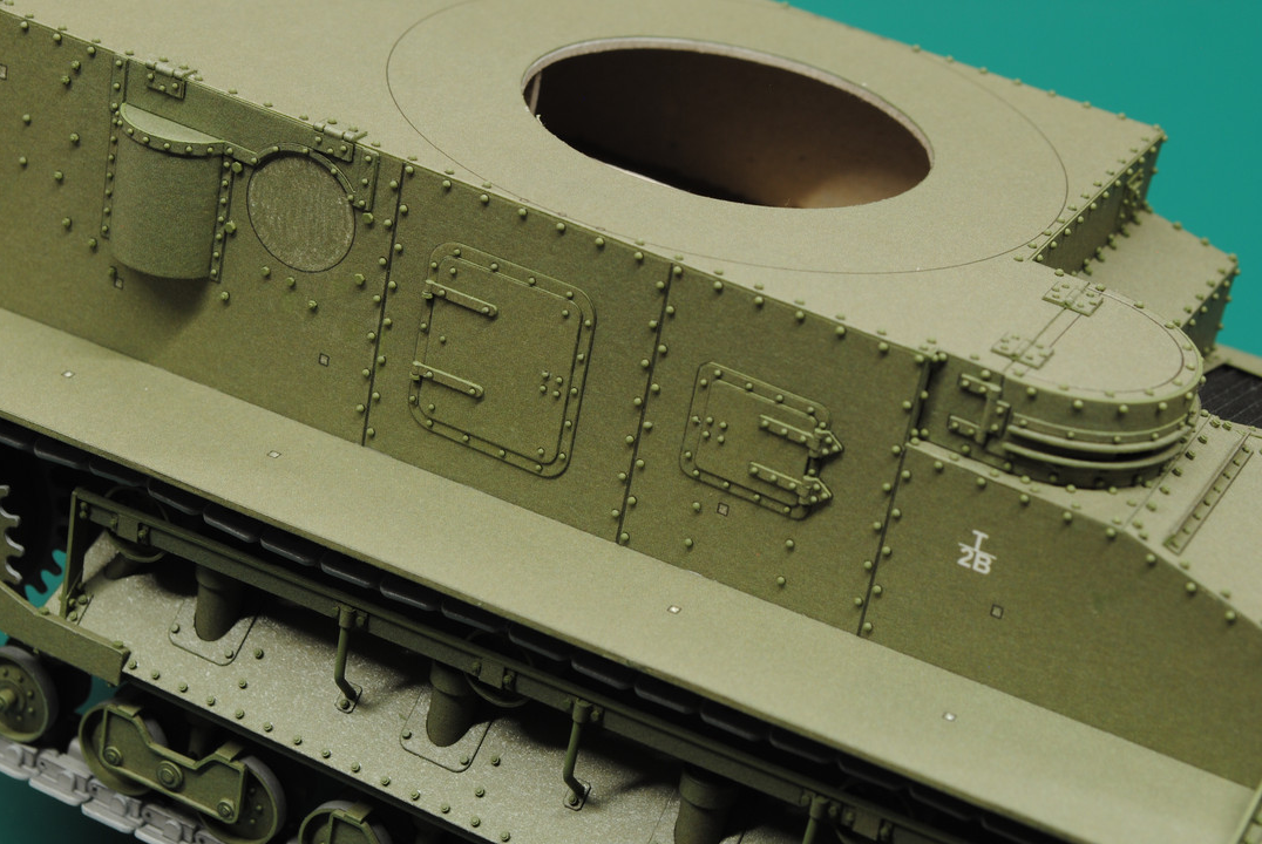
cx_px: 583
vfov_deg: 17.1
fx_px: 2807
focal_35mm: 80
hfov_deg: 25.3
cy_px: 413
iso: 100
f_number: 11
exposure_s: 1/2.5
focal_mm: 48
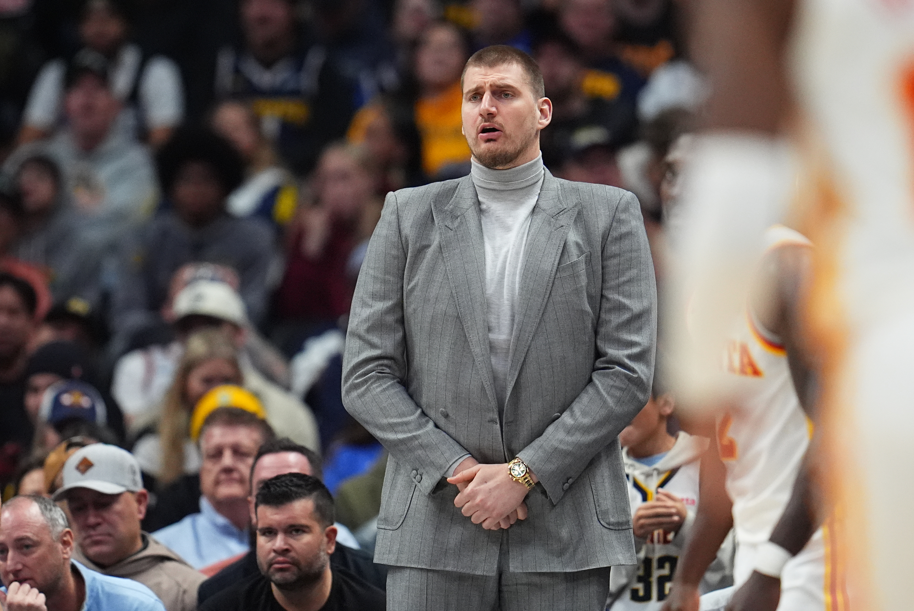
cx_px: 457
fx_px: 15246
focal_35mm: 600
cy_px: 306
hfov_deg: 3.4
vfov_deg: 2.3
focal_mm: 400
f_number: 3.2
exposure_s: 1/2000
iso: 5000
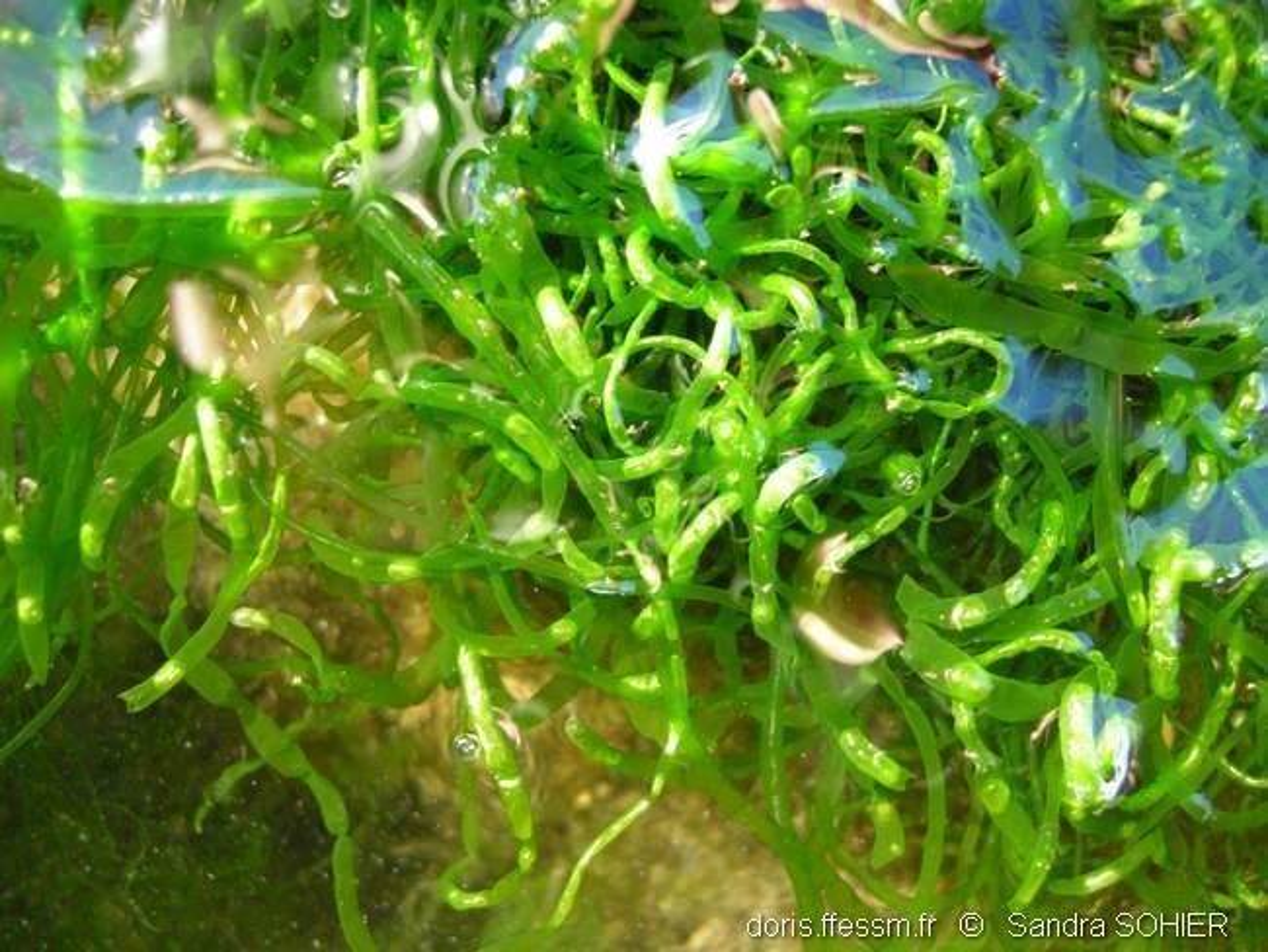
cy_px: 476
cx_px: 634
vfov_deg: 39.7
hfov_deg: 51.3
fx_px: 1319
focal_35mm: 36
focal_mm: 7.5
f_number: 2.7
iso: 241
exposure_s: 1/63.4
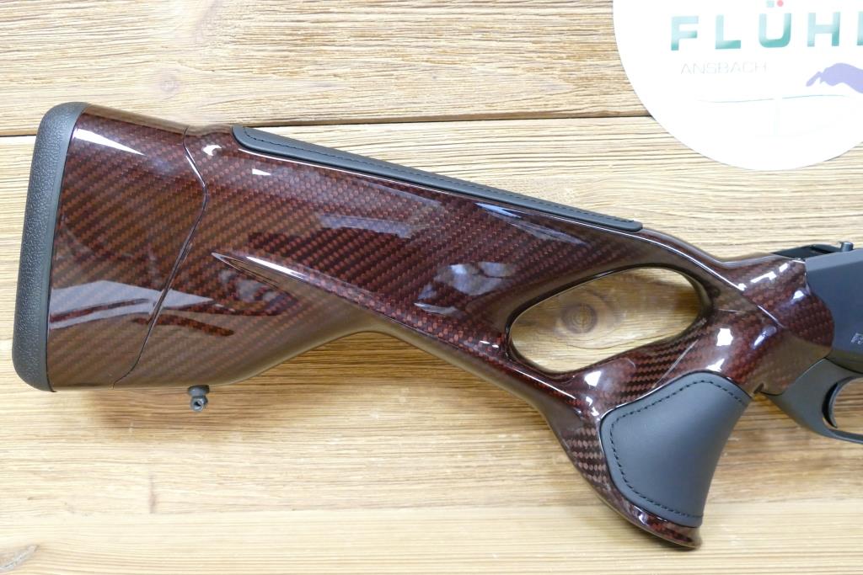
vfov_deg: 43.6
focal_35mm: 30
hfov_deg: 61.9
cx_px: 432
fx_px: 719
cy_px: 288
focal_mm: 10.85
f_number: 3
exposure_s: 1/50
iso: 1600
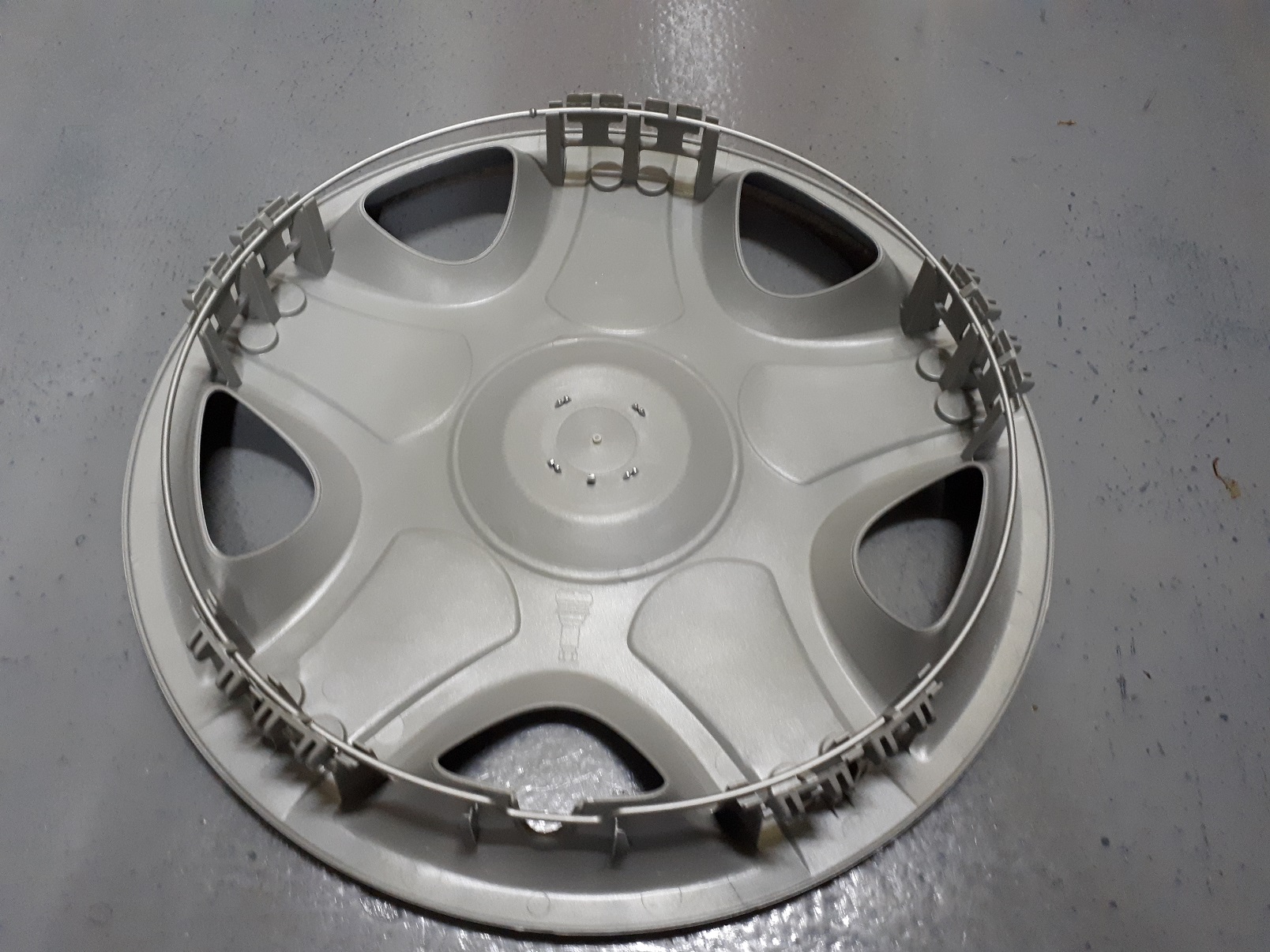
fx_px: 991
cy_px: 476
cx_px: 635
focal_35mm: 27
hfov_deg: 65.3
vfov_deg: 51.4
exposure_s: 1/17
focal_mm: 3.6
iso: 320
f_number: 1.9
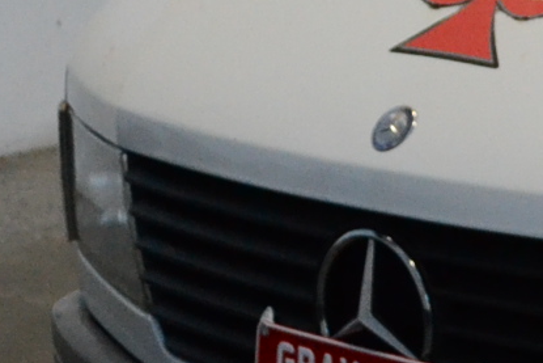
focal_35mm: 183
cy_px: -21
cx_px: 1116
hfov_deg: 10.3
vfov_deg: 7.5
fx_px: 2761
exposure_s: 1/640
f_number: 3.8
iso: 1600
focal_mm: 22
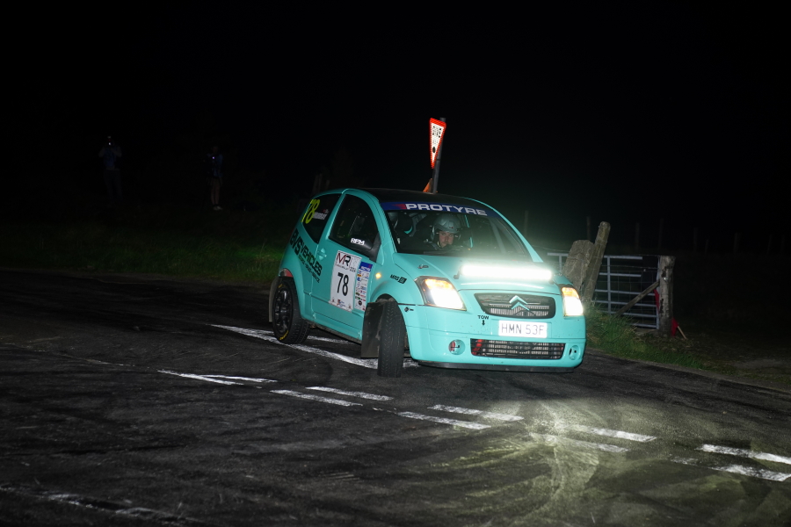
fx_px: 1538
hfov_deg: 28.8
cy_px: 264
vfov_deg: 19.5
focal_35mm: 70
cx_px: 396
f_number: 2.8
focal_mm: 70
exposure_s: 1/250
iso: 1000
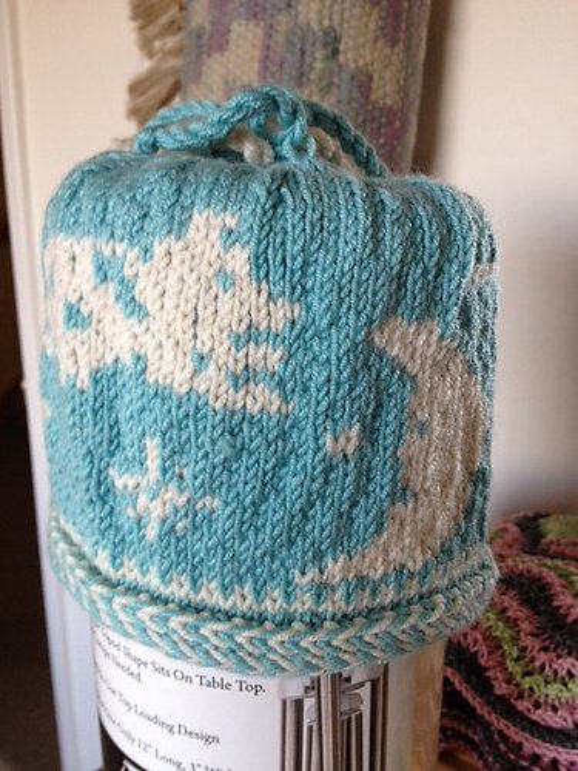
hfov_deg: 40.7
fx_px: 779
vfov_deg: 52.6
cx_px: 289
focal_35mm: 35
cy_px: 386
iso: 80
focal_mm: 4.28
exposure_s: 1/20
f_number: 2.4
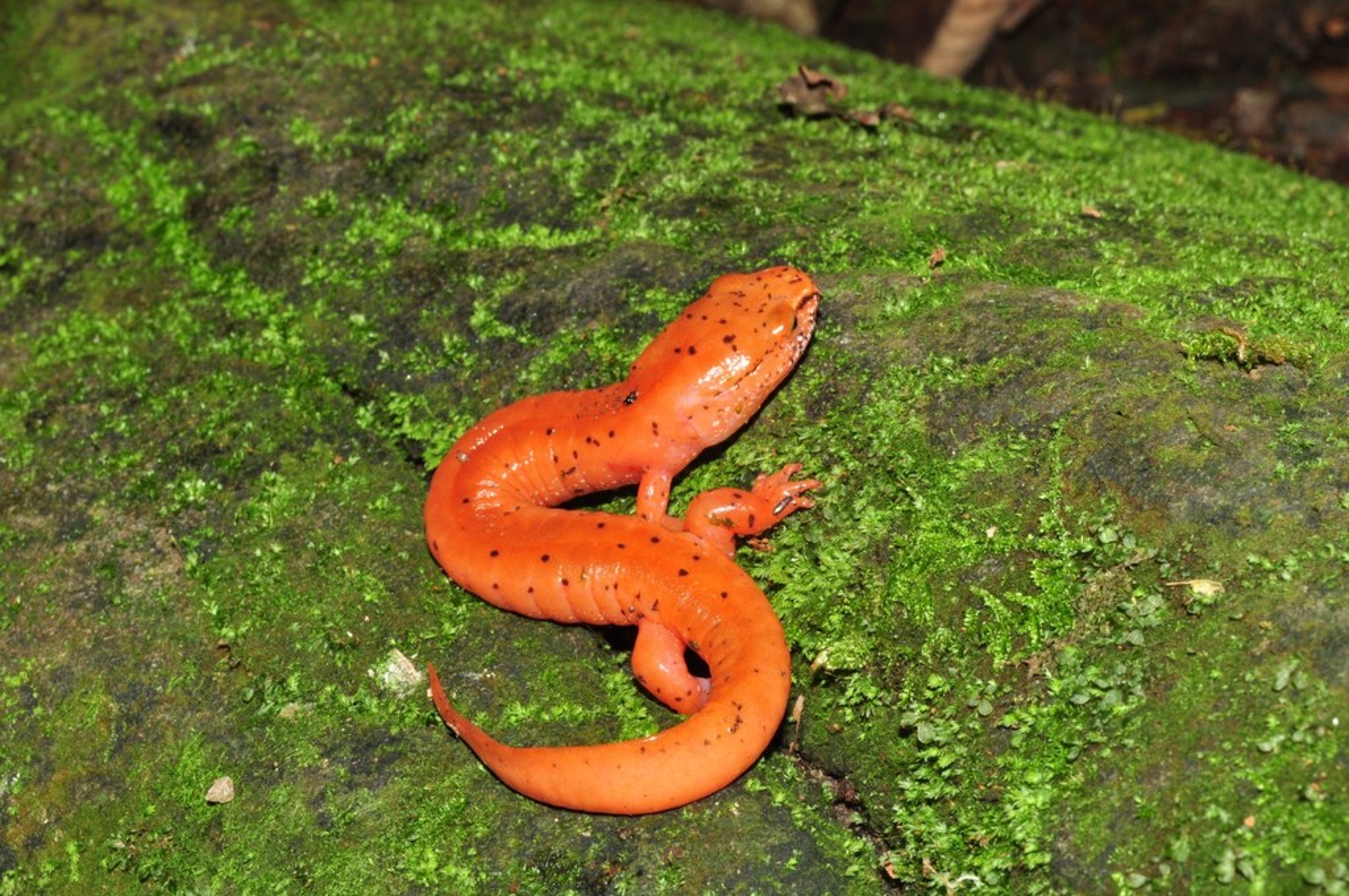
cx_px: 674
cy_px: 448
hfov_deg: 28.1
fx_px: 2695
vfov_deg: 18.9
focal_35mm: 72
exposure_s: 1/100
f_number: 20
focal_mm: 48
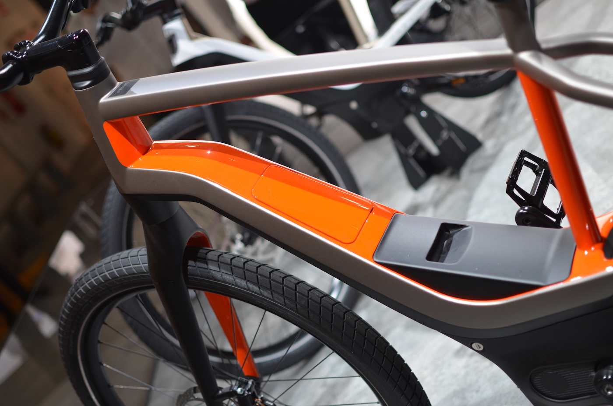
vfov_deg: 25.6
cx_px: 306
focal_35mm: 52
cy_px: 203
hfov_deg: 37.9
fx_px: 892
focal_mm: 35
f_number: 2
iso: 320
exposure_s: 1/320
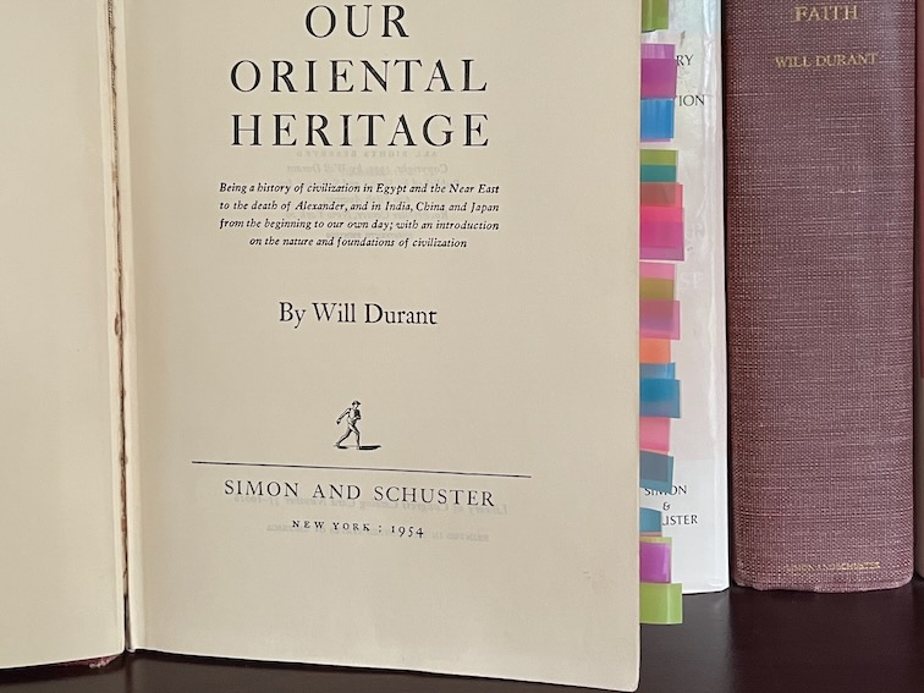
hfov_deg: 42.7
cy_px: 205
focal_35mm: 44
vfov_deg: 32.5
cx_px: 352
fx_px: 1174
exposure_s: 1/60
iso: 400
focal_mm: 5.1
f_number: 1.6
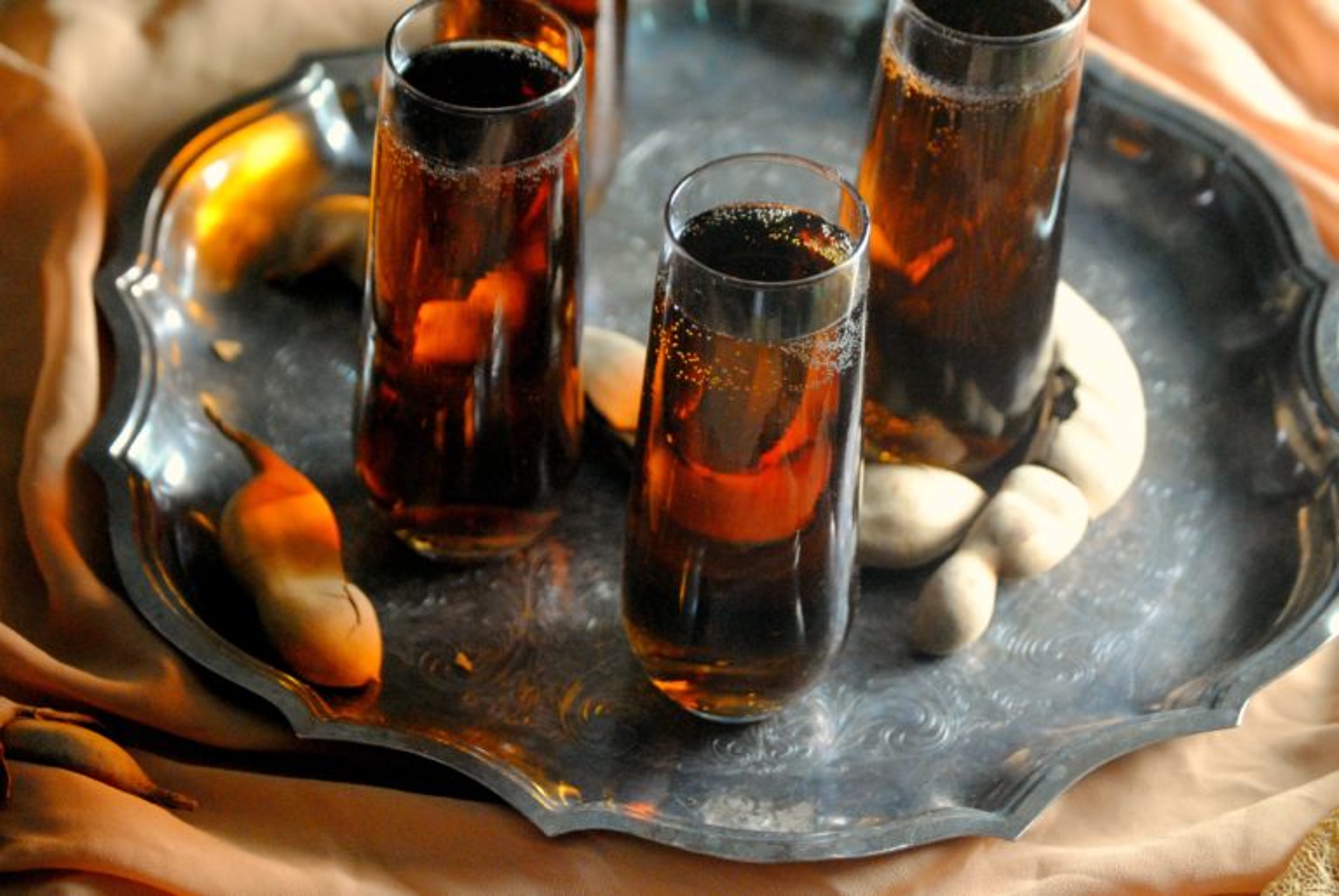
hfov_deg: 21.9
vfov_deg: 14.7
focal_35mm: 93
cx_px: 670
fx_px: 3463
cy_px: 448
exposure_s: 1/40
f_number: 4.2
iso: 1600
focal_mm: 62
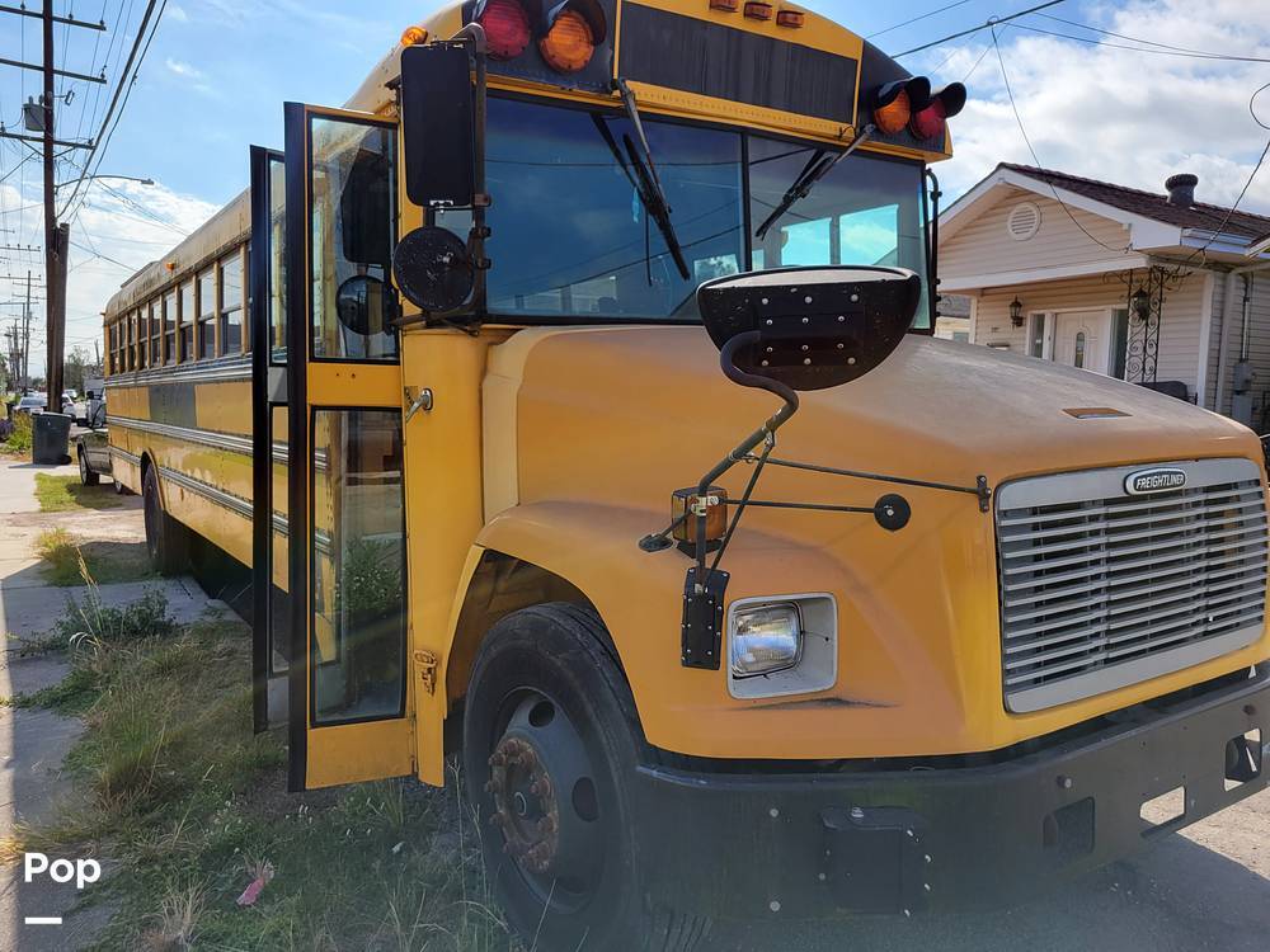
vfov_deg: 53.1
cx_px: 635
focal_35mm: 26
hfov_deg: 67.3
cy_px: 476
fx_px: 954
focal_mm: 5.4
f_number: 1.8
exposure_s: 1/1746
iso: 40
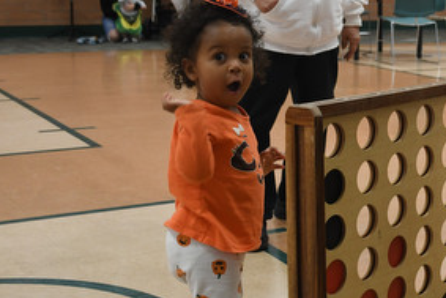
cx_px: 476
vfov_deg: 17.7
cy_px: 94
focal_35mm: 77
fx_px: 954
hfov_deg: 24.7
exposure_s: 1/125
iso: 1000
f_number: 3.8
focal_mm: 23
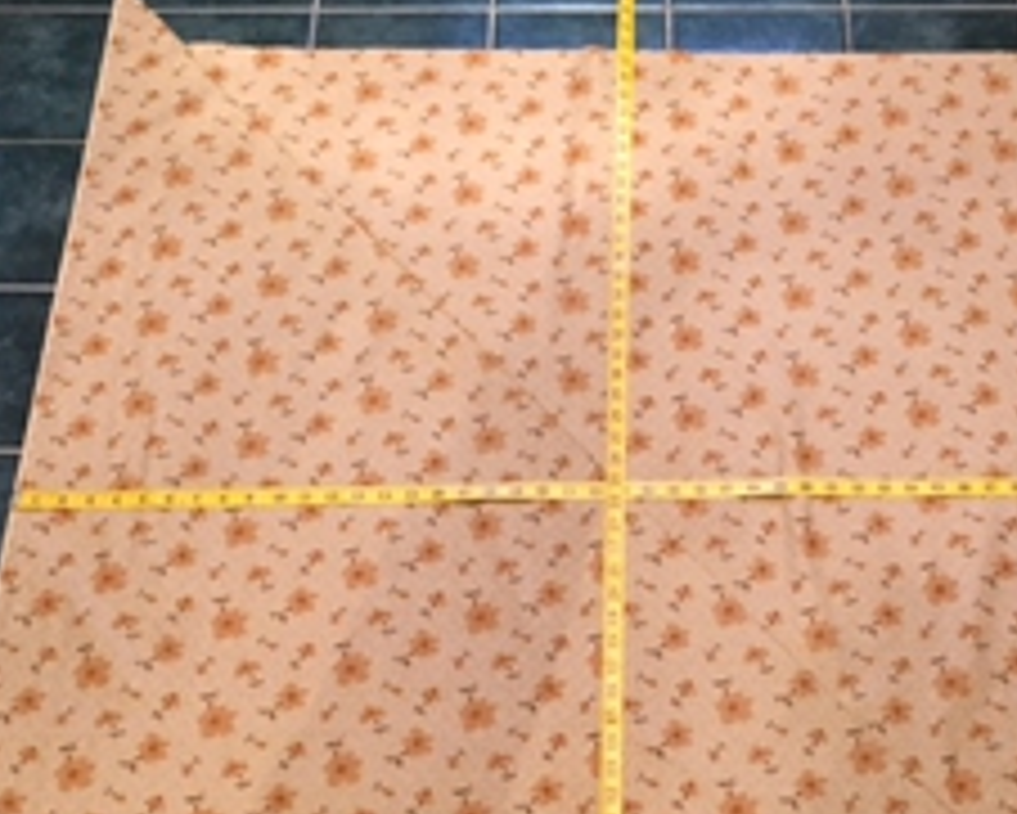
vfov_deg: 27.7
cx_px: 644
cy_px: 630
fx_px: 1626
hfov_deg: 34.5
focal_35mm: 54
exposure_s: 1/17
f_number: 2.2
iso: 200
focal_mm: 4.15
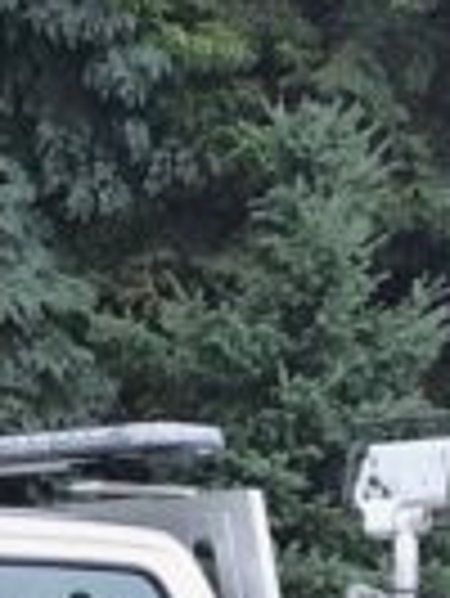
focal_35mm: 215
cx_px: -518
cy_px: 1241
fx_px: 3721
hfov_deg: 6.7
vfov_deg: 8.6
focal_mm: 3.99
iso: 20
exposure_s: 1/505
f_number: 1.8
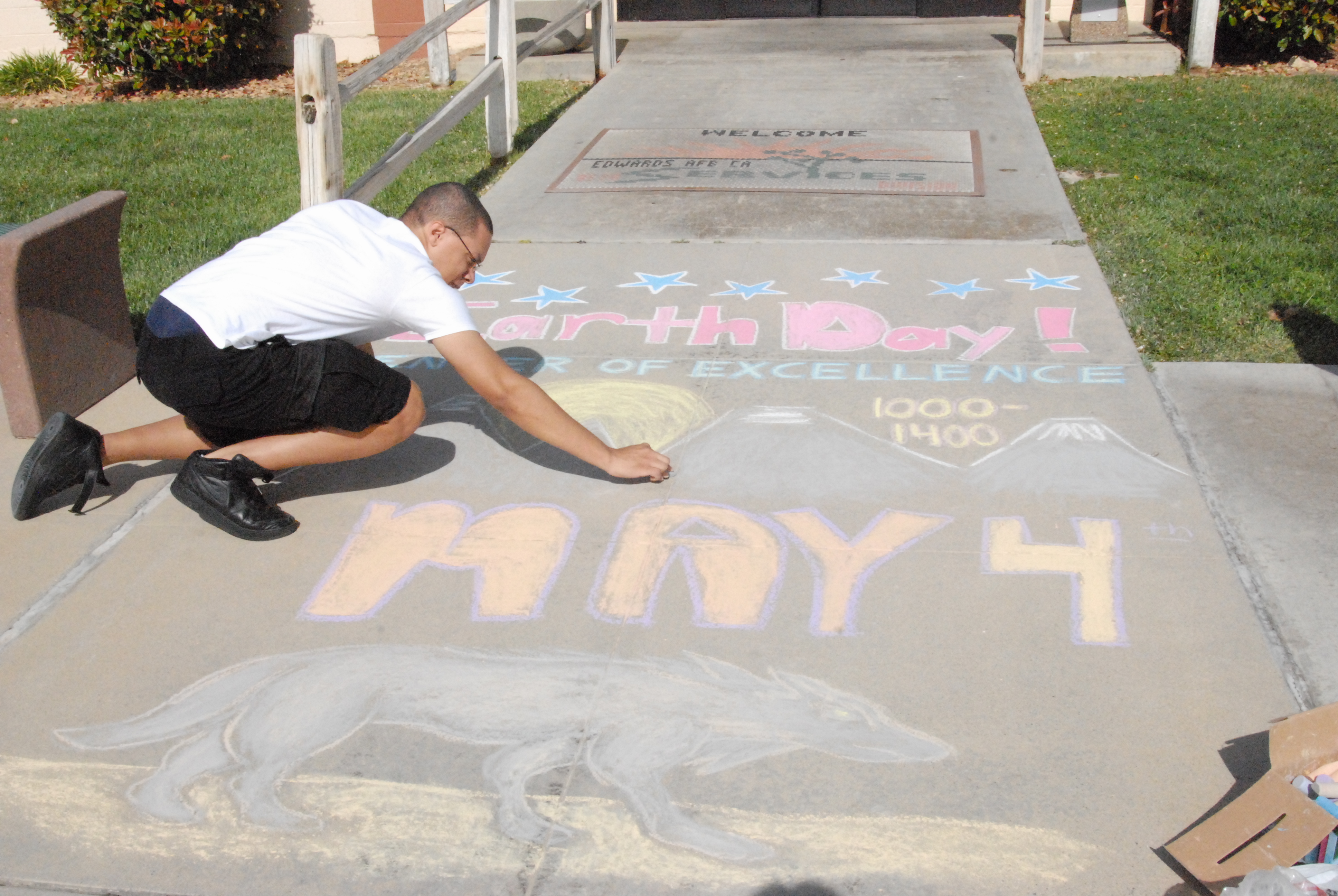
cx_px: 669
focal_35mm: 36
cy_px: 448
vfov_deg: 37.0
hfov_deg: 53.1
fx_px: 1340
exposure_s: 1/1600
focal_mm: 24
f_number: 20
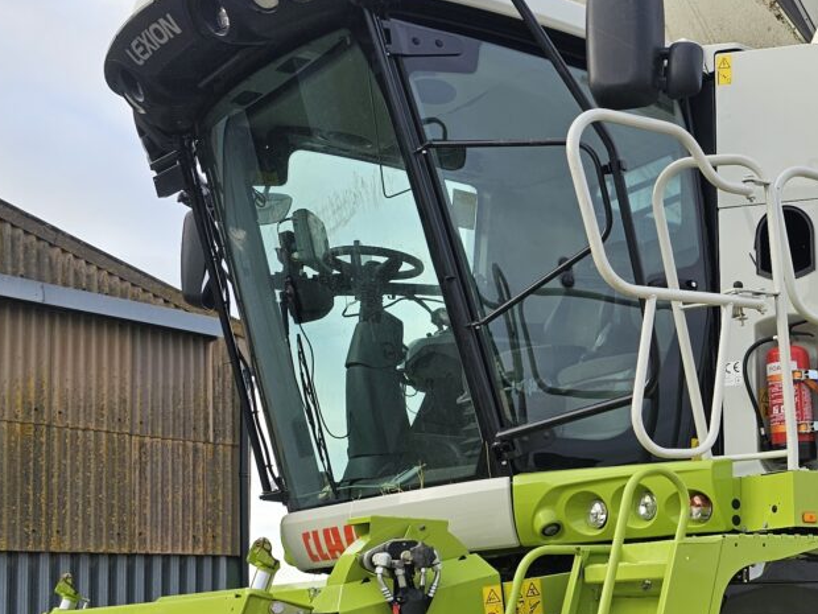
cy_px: 473
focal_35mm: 57
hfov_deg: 30.4
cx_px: 889
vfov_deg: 25.3
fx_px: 1347
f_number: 1.7
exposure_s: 1/239
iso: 10
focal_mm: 6.3
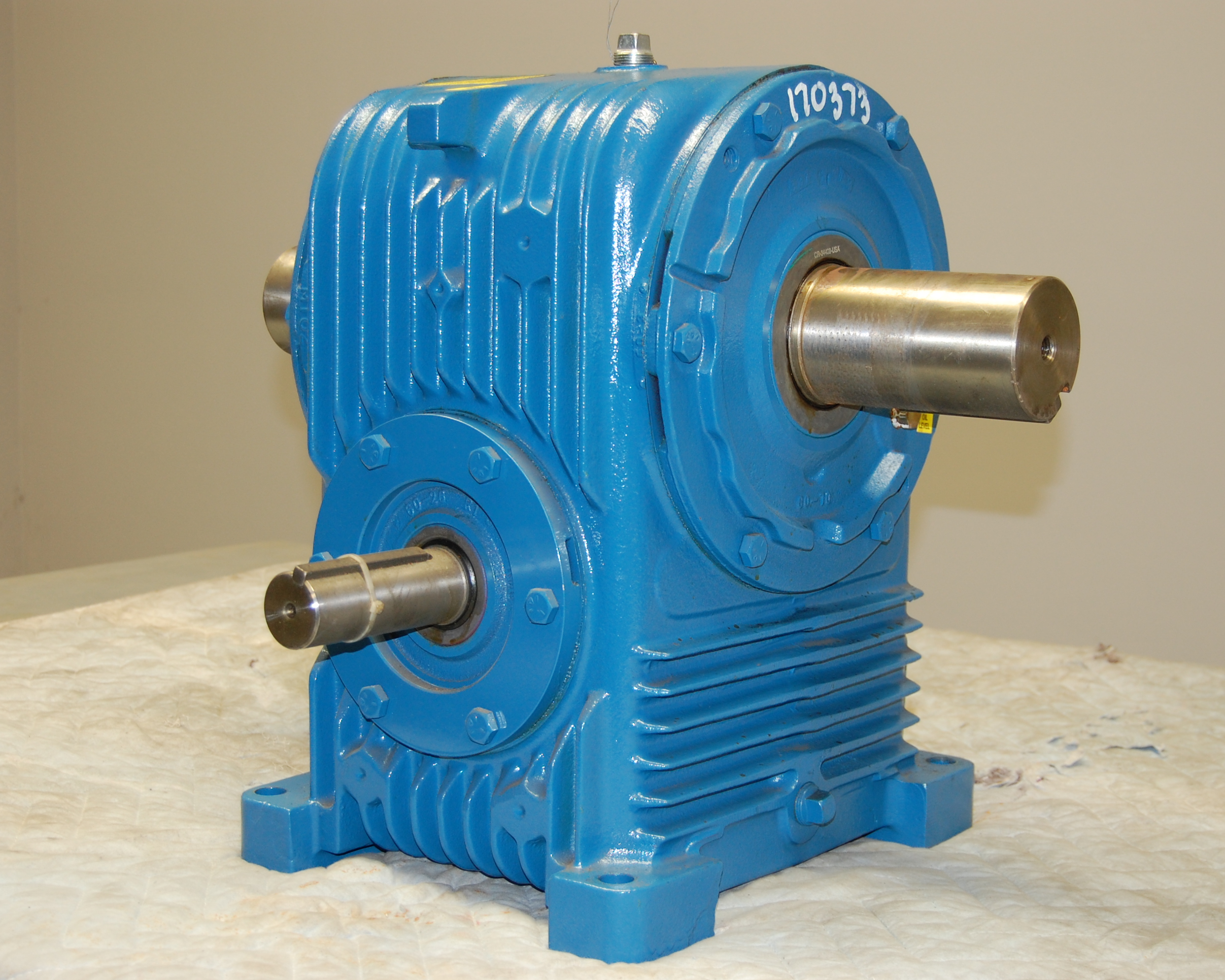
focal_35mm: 60
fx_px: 2160
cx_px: 633
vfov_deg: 25.6
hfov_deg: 31.7
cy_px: 490
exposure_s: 1/60
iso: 400
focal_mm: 35
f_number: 4.8
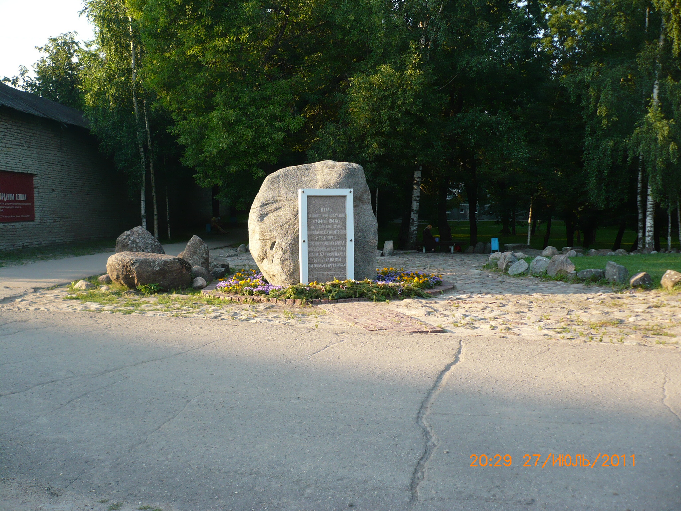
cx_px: 340
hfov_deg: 52.6
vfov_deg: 40.7
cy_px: 256
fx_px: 689
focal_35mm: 35
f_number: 2.8
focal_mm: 5.8
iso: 100
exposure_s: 1/200
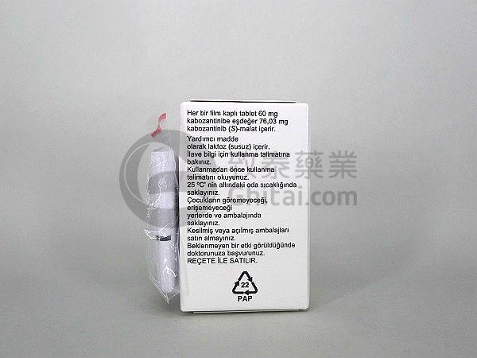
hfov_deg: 56.8
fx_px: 441
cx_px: 238
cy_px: 179
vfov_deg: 44.2
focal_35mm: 32
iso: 80
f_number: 4
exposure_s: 1/500
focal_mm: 6.8
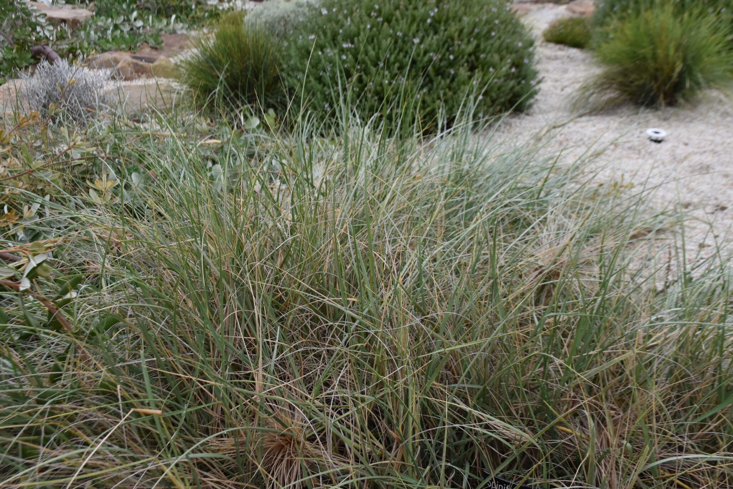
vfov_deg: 33.0
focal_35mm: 40
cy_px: 244
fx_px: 824
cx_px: 366
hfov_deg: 47.9
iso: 720
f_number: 8
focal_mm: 27
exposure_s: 1/500
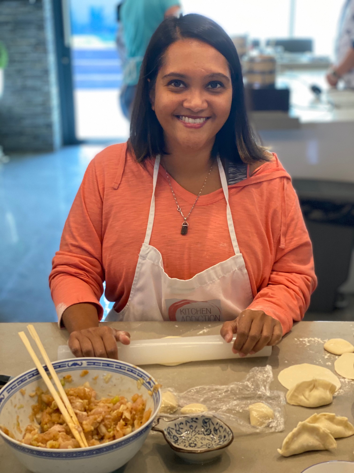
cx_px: 177
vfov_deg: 36.8
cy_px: 236
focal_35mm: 52
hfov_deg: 28.0
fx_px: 709
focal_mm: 6
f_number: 2
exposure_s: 1/119
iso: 250
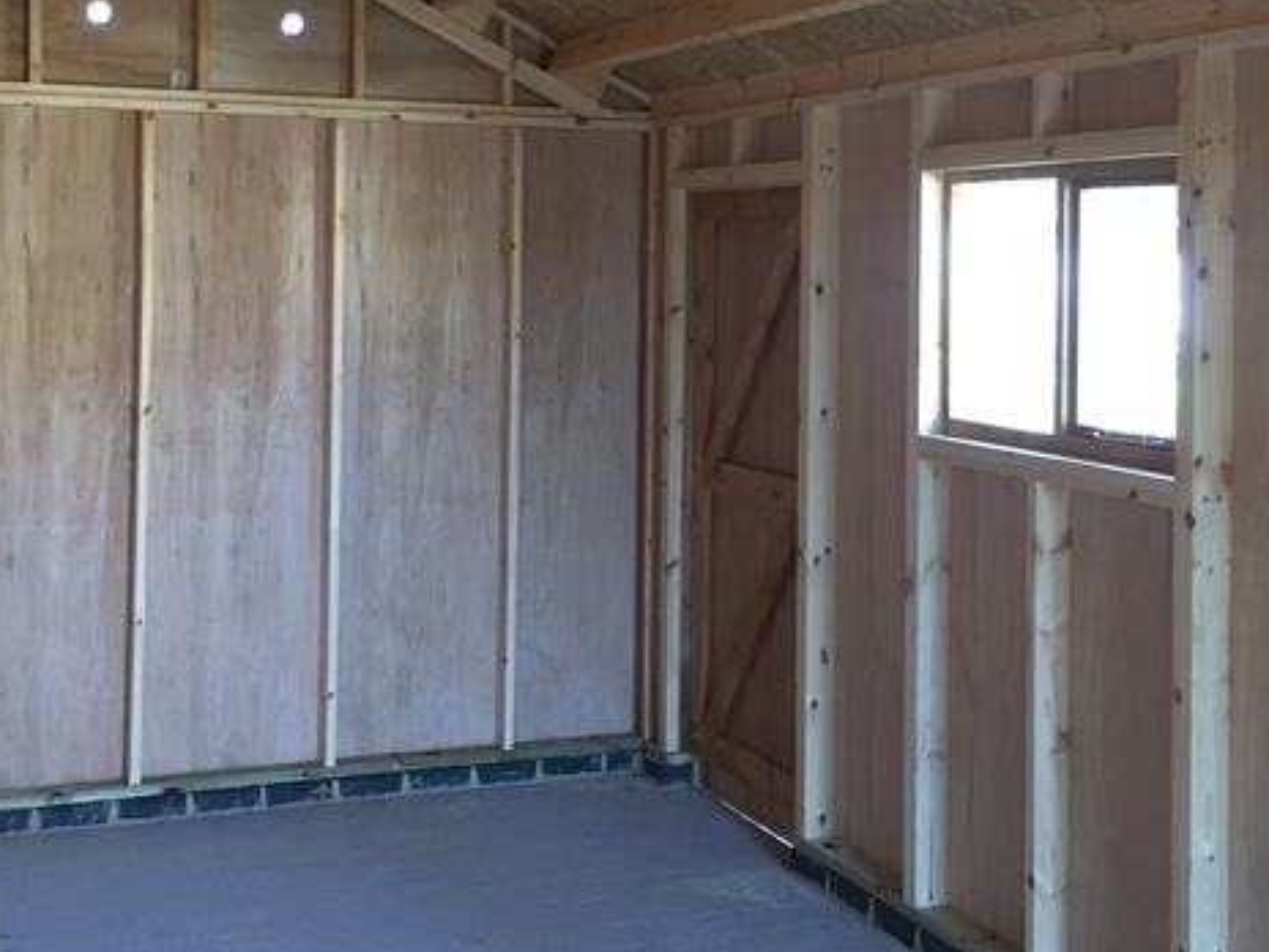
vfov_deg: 28.8
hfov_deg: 38.2
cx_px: 580
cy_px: 265
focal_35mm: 50
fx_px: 1833
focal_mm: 4.15
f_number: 2.2
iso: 80
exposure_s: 1/33
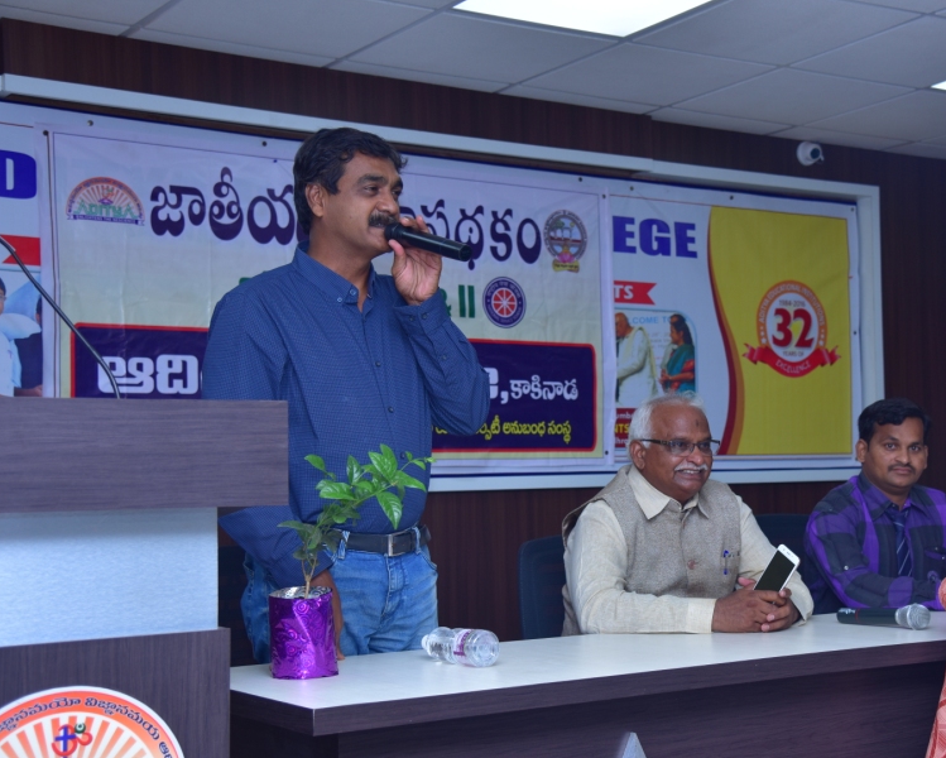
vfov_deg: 25.8
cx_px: 613
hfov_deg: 31.7
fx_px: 1653
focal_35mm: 59
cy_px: 401
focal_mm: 46
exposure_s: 1/160
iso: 250
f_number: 4.5
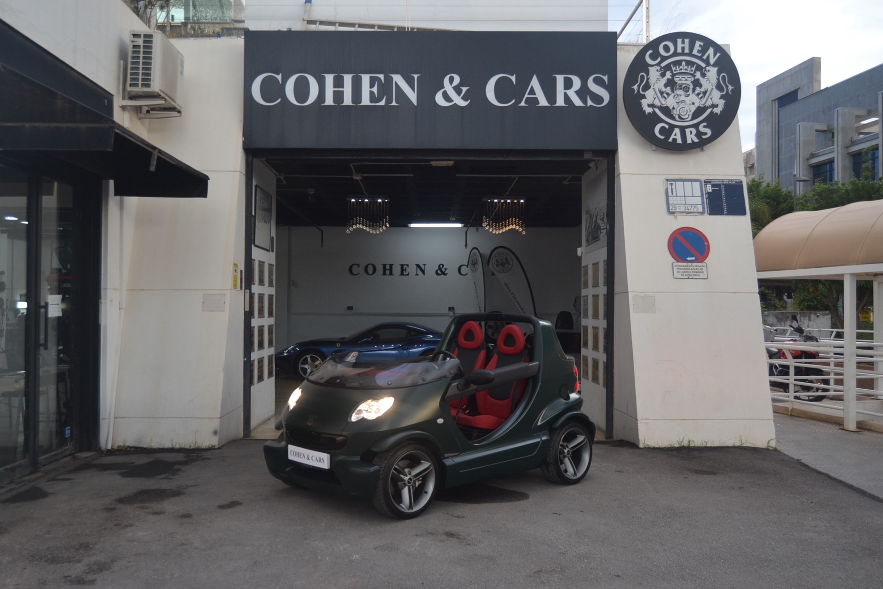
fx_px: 809
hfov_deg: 57.2
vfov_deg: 40.0
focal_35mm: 33
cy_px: 294
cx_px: 442
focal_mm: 22
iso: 400
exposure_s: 1/80
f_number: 4.5
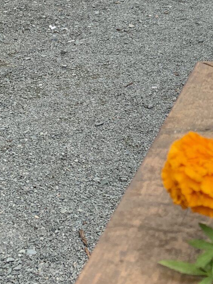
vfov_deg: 20.0
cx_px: 247
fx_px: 722
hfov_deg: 16.2
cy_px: -105
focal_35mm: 88
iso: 25
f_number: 1.8
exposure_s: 1/287
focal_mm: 4.25
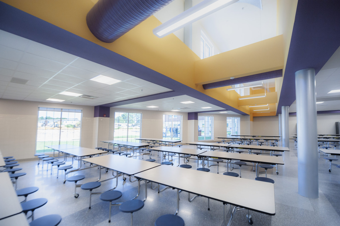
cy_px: 113
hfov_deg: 104.3
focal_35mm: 14
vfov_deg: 81.1
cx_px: 170
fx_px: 132
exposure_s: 1/400
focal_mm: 14
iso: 800
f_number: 3.5
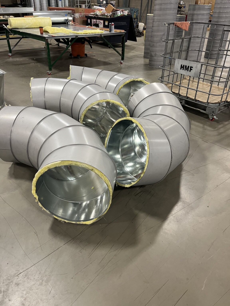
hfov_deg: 53.1
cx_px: 115
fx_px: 230
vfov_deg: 67.3
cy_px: 153
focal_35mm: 26
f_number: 1.6
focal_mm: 5.1
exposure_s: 1/60
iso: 125
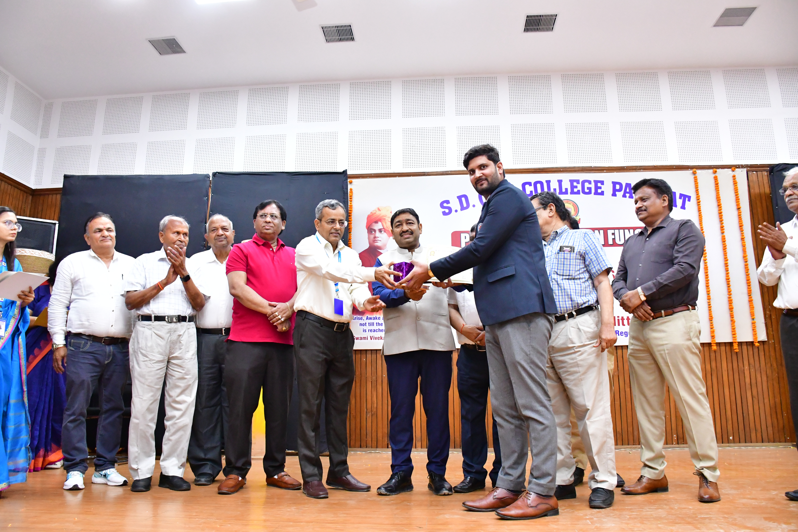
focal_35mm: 27
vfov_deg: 47.9
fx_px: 598
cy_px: 266
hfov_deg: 67.4
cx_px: 399
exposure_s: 1/125
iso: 5000
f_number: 5
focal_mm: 18
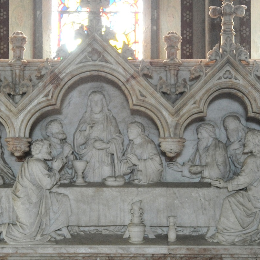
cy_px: 137
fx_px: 1181
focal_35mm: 139
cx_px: 92
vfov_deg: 12.6
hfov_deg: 12.5
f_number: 3.8
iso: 2500
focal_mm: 62
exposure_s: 1/40
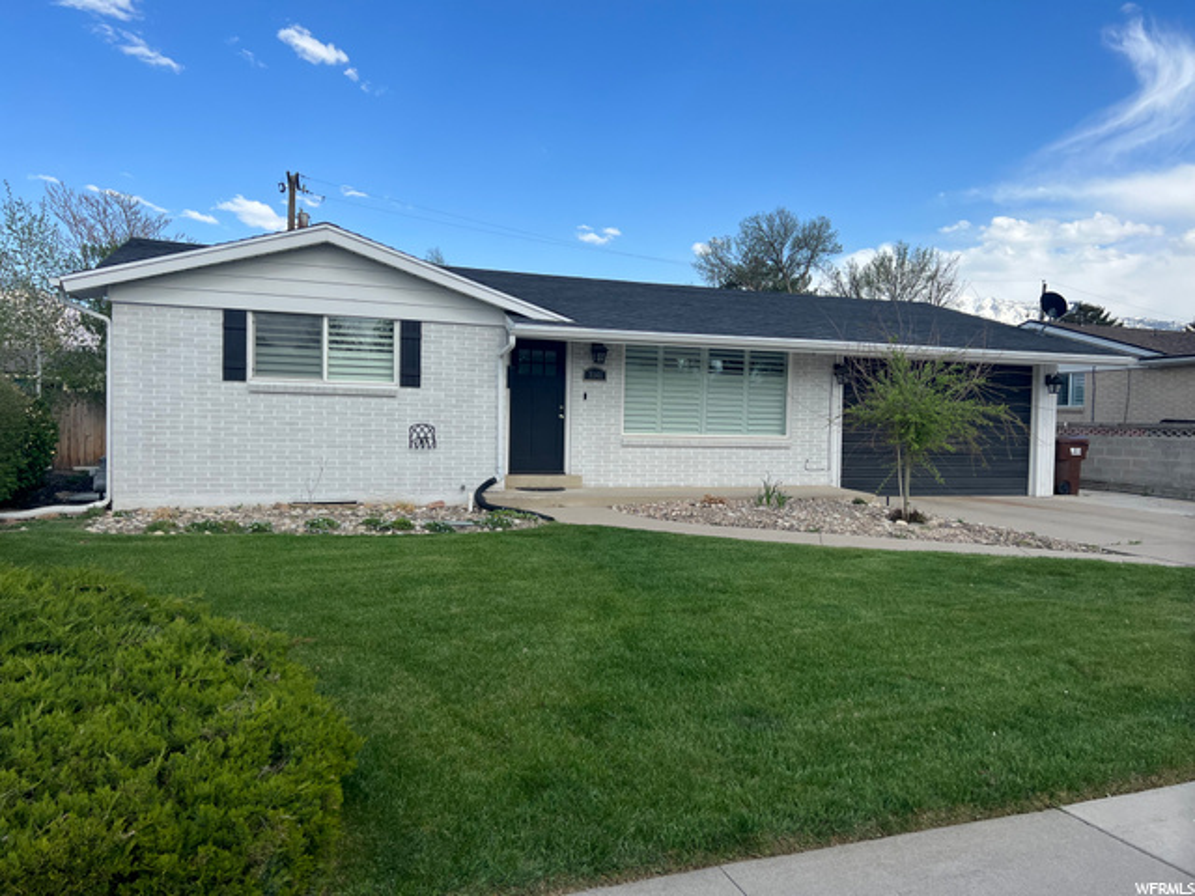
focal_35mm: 26
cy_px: 448
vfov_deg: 53.1
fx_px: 898
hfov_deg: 67.3
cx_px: 598
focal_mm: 5.7
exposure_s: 1/2841
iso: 50
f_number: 1.5
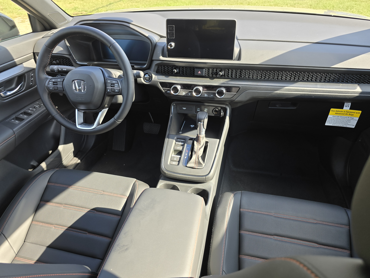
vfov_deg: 58.9
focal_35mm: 23
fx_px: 246
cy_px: 139
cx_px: 185
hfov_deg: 73.9
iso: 50
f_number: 1.7
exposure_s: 1/180
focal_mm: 6.3
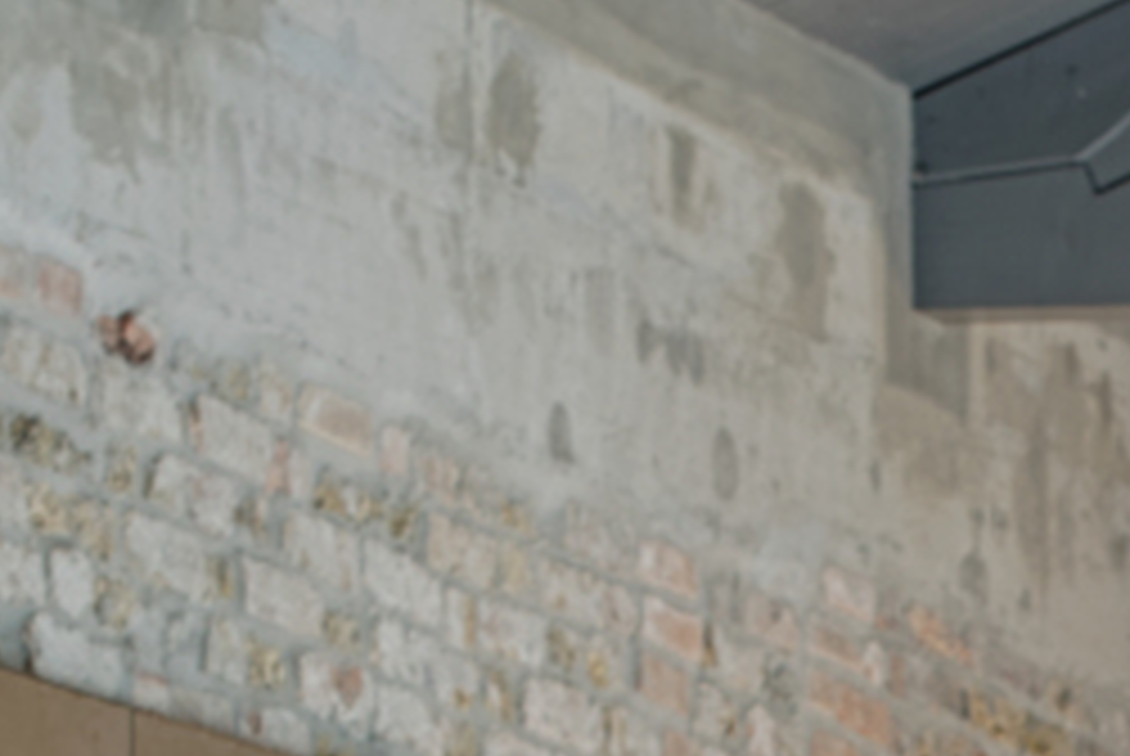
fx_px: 12507
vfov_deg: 3.4
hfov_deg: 5.2
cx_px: 945
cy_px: 2221
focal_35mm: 398
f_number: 8
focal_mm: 50
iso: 31
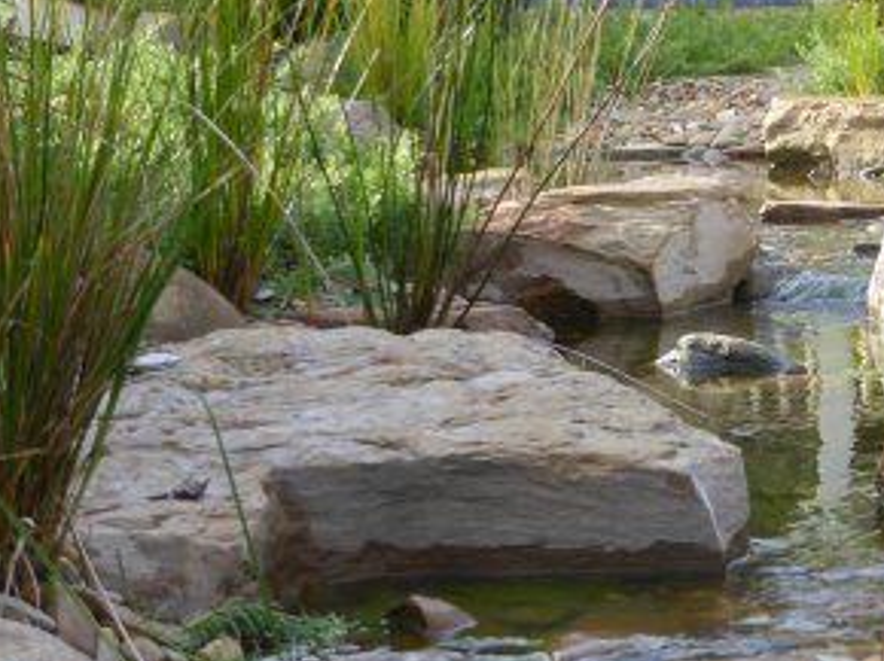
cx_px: 783
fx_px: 3011
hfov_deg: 16.5
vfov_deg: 12.5
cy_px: 271
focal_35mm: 118
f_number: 4.6
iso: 100
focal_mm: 9.7
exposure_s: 1/100
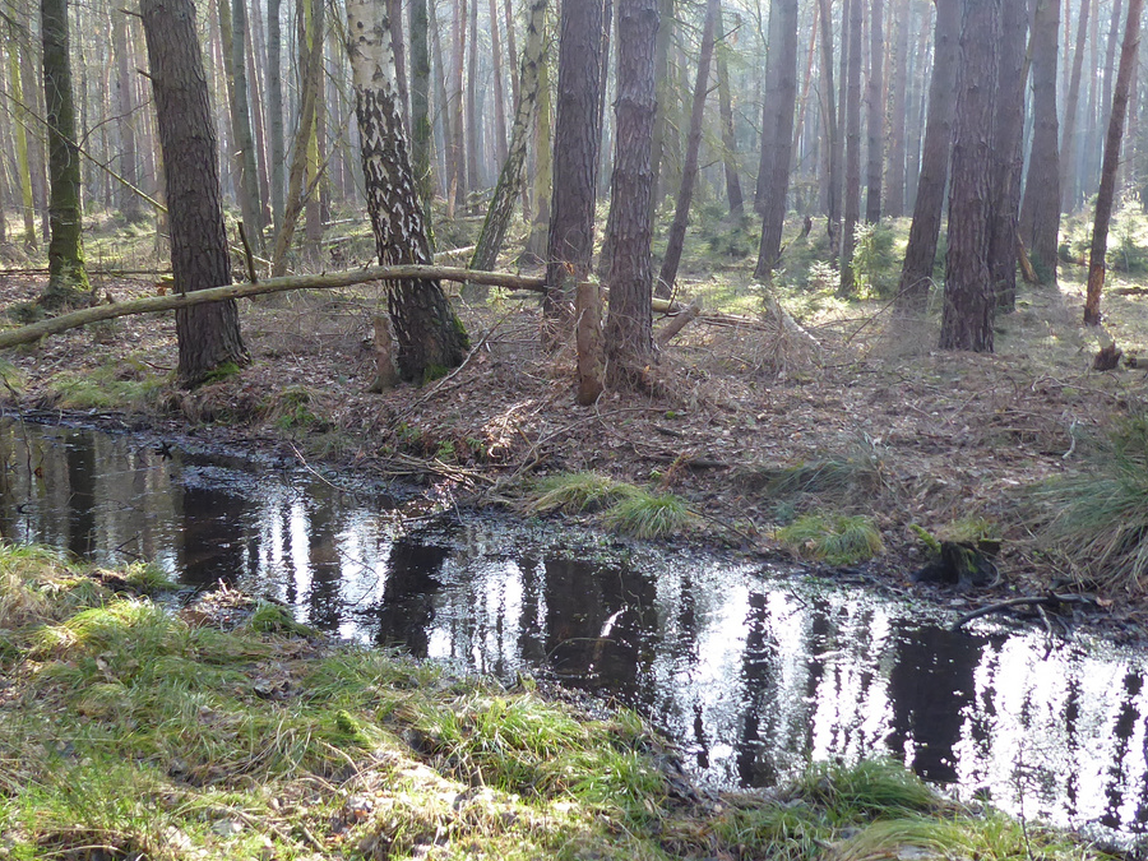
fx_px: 1327
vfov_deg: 35.9
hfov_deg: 46.7
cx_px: 489
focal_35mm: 40
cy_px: 509
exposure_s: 1/60
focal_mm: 4.3
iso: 160
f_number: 3.3
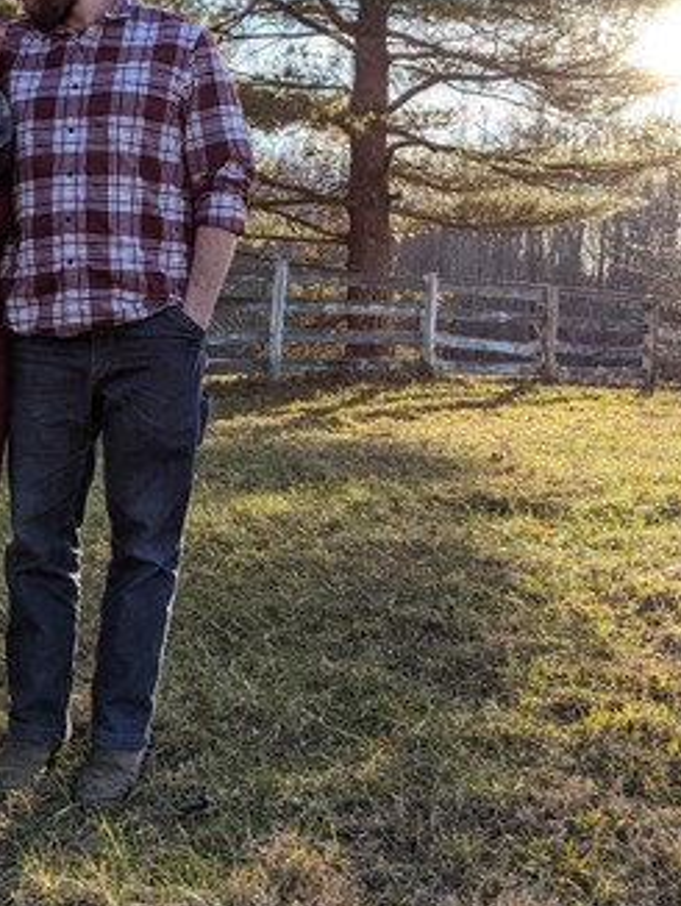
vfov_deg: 36.1
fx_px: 1388
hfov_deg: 27.3
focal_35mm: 53
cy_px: 381
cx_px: 200
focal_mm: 4.38
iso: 54
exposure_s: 1/1565
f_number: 1.73
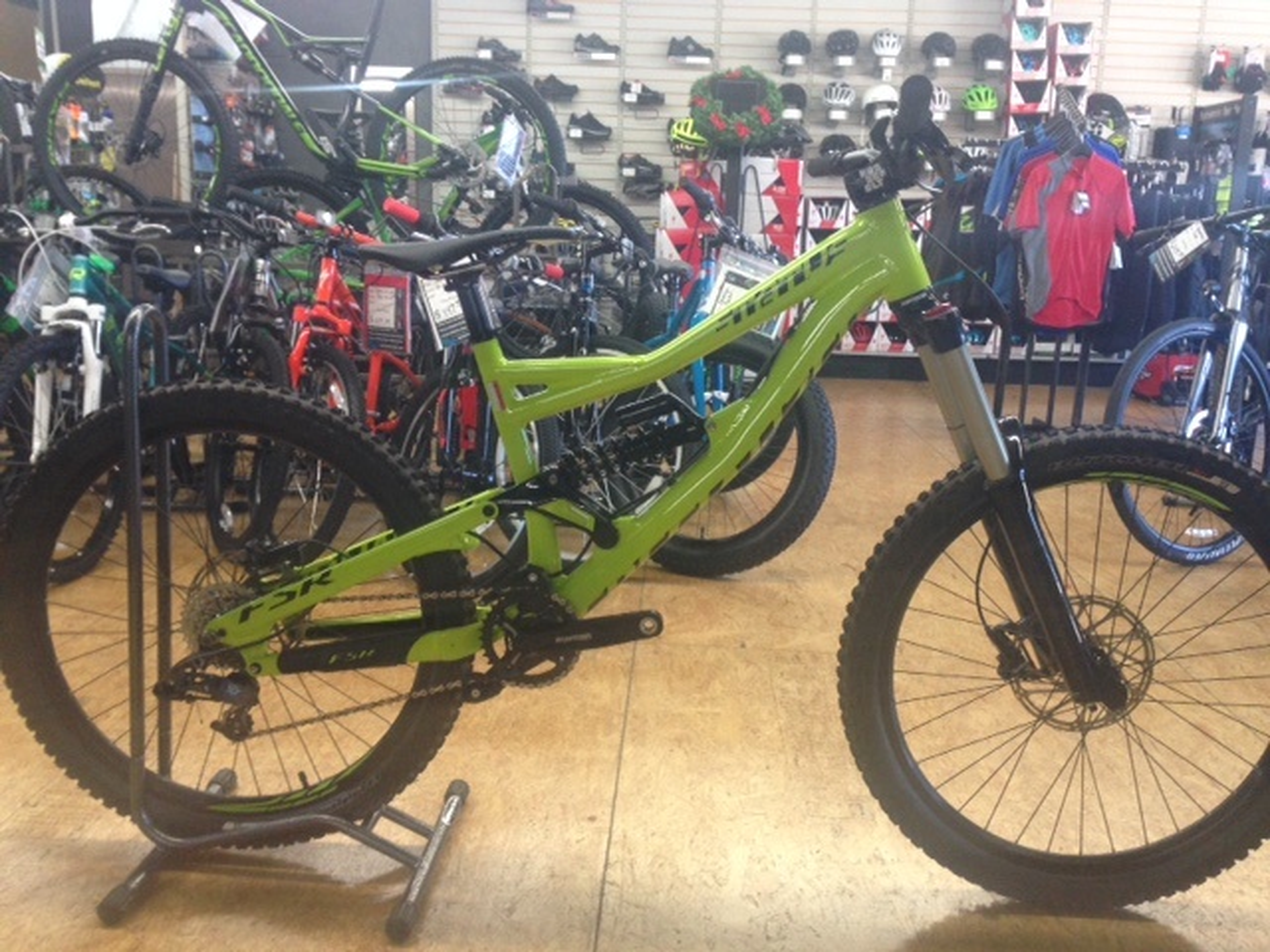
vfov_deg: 42.9
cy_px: 476
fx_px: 1211
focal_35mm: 33
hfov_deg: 55.4
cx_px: 635
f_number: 2.4
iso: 125
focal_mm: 4.12
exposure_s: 1/20
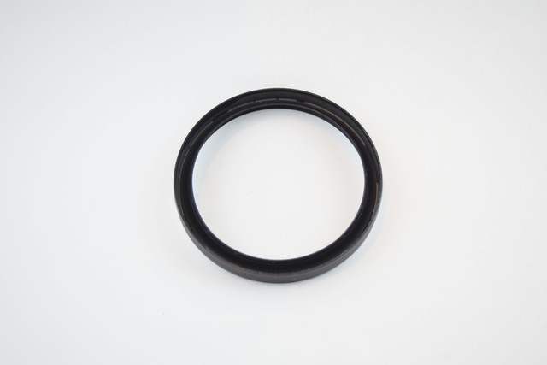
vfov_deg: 26.5
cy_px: 182
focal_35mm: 51
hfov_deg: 38.9
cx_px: 274
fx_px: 775
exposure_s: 1/60
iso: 800
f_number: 4.5
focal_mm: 34
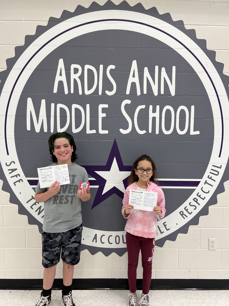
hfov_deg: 53.1
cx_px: 114
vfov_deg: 67.3
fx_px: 229
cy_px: 153
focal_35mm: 26
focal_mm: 5.7
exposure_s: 1/63
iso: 80
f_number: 1.5
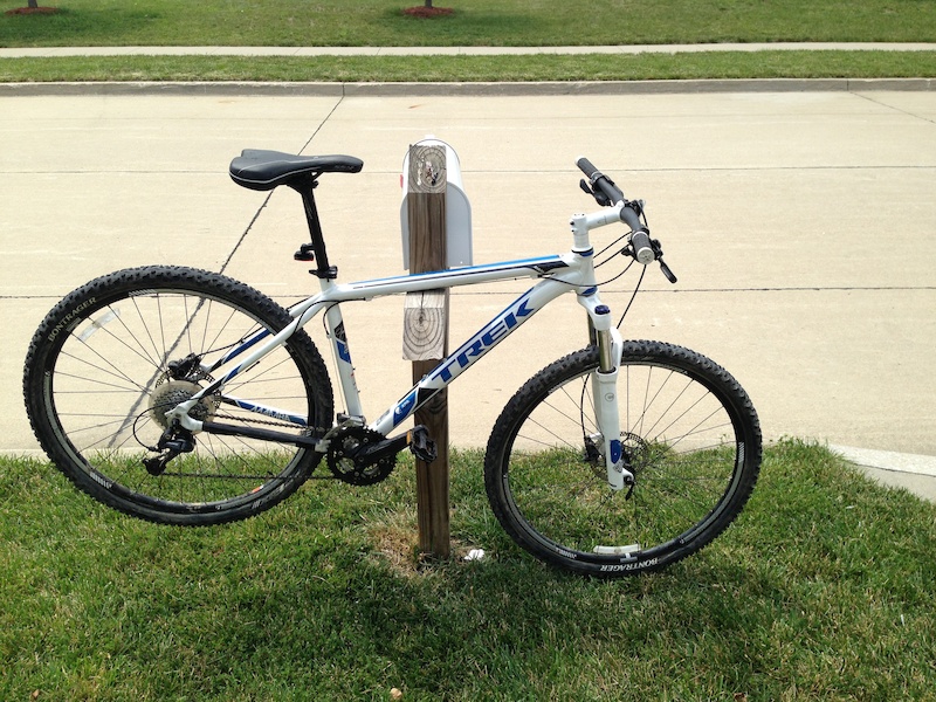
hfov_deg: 55.4
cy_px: 351
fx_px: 892
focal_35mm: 33
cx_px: 468
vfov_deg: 42.9
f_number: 2.4
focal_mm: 4.13
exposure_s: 1/903
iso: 50
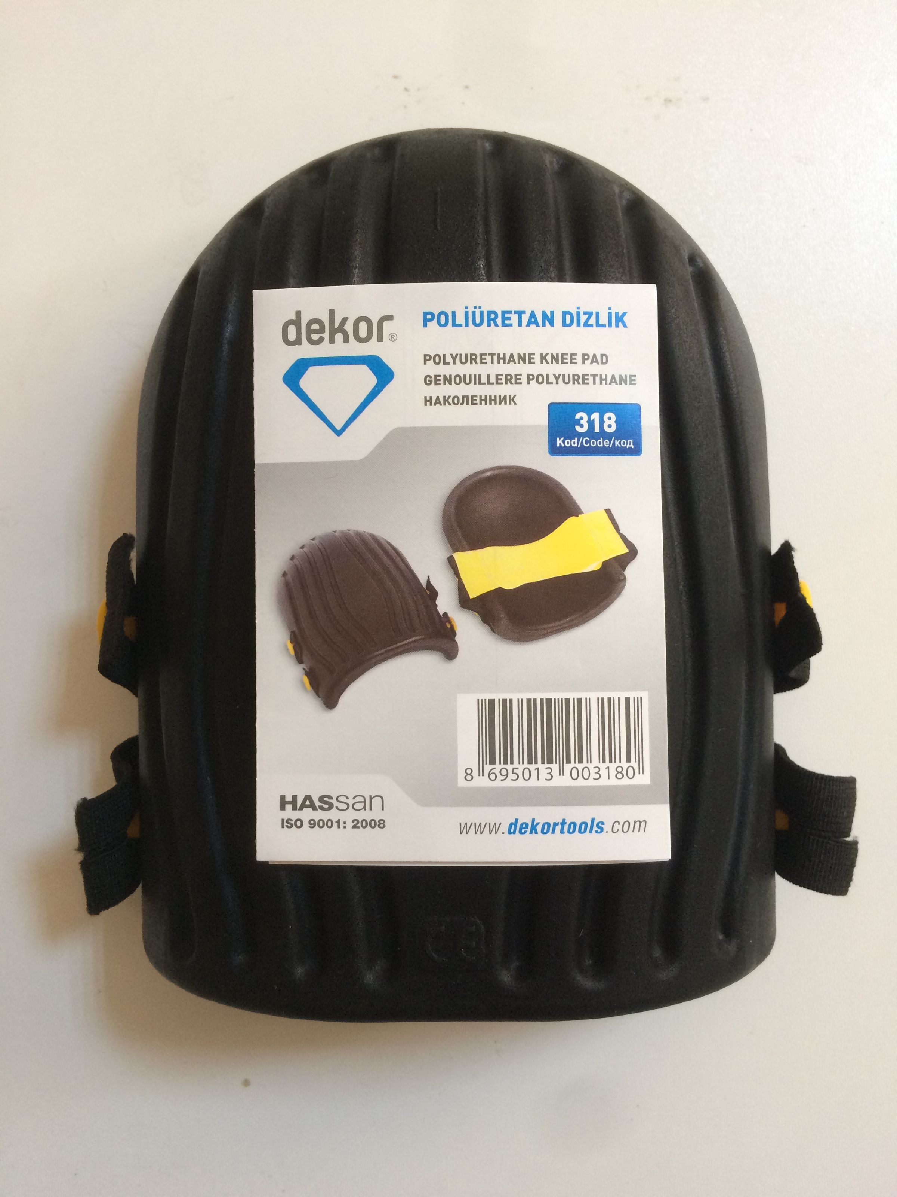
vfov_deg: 61.7
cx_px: 448
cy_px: 598
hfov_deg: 48.2
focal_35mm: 29
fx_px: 1002
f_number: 2.2
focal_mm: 4.15
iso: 160
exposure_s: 1/33
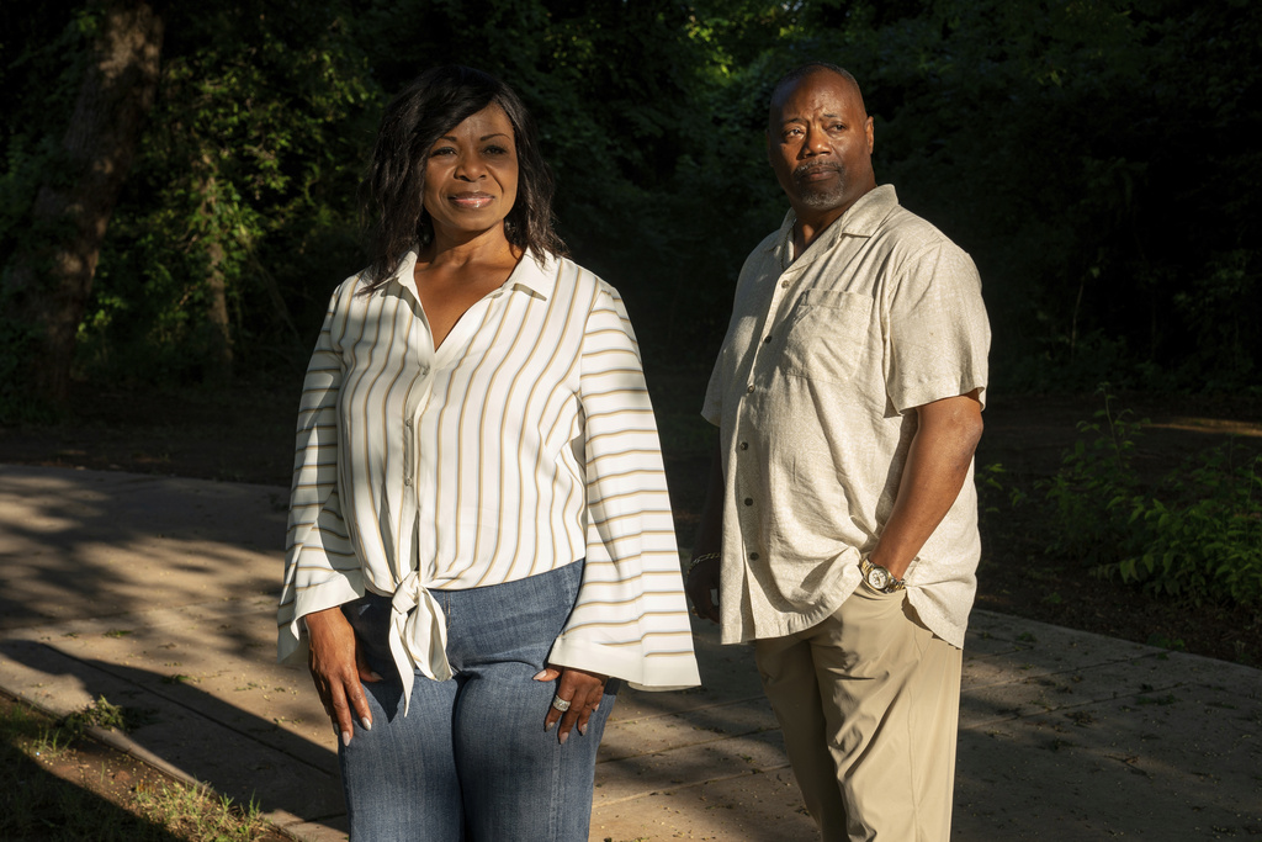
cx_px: 631
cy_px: 421
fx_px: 1998
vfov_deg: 23.8
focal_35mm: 57
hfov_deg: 35.0
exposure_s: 1/160
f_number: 8
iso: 125
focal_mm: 57
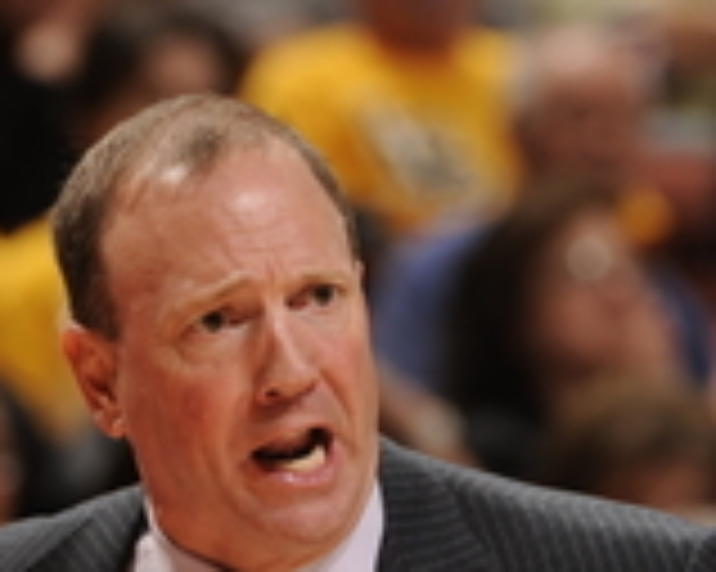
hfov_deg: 2.0
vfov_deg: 1.6
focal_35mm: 957
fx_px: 20267
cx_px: 518
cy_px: 696
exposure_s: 1/250
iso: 200
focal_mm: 270
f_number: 5.6
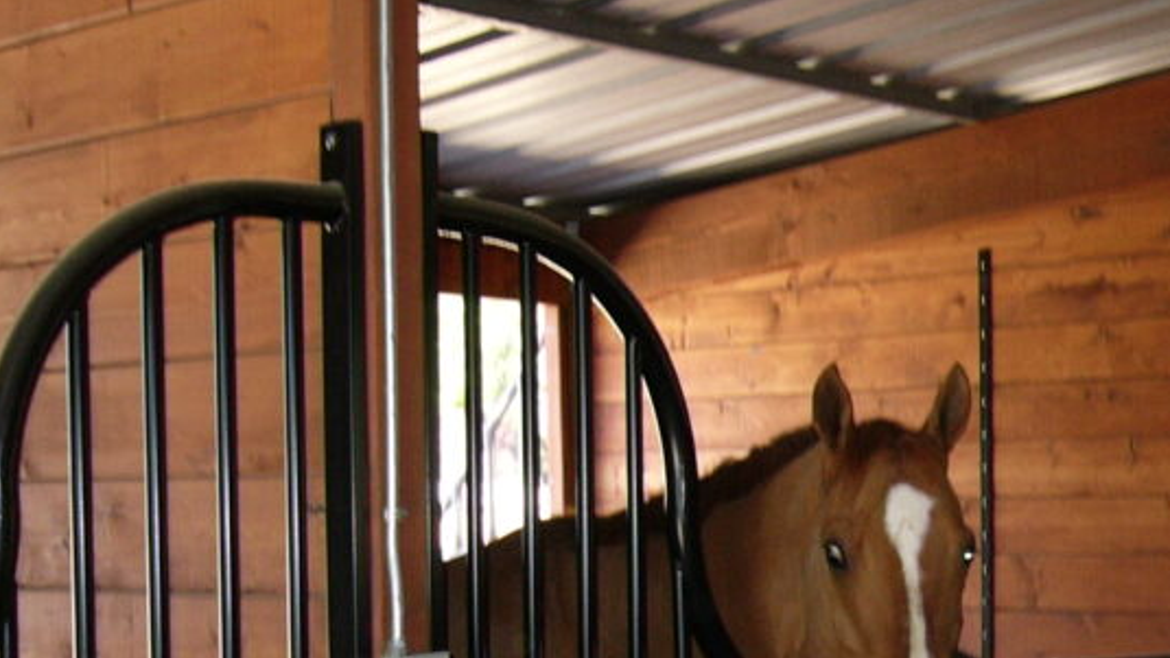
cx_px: 975
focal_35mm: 73
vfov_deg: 16.1
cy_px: 693
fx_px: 2265
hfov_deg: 28.2
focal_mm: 5.8
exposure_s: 1/60
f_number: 2.8
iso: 100
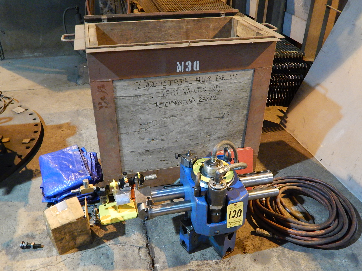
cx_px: 181
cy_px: 136
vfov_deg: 45.4
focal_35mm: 31
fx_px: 324
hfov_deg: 58.4
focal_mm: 5.6
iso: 200
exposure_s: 1/3
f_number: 3.2
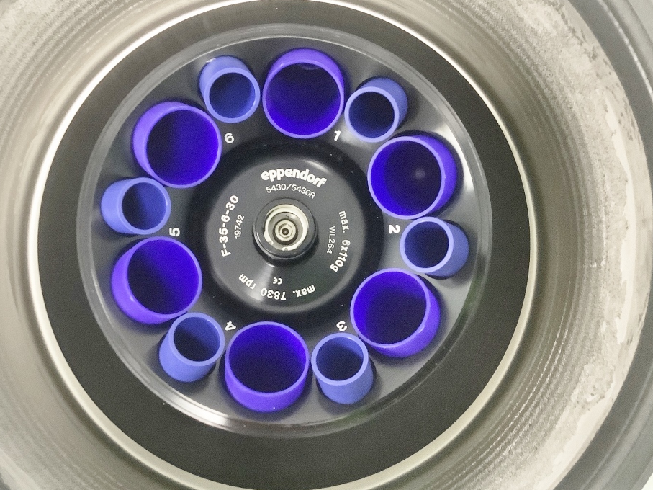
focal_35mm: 35
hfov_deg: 52.5
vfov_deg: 40.7
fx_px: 660
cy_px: 239
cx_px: 292
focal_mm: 3.3
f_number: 2.4
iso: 640
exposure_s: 1/17
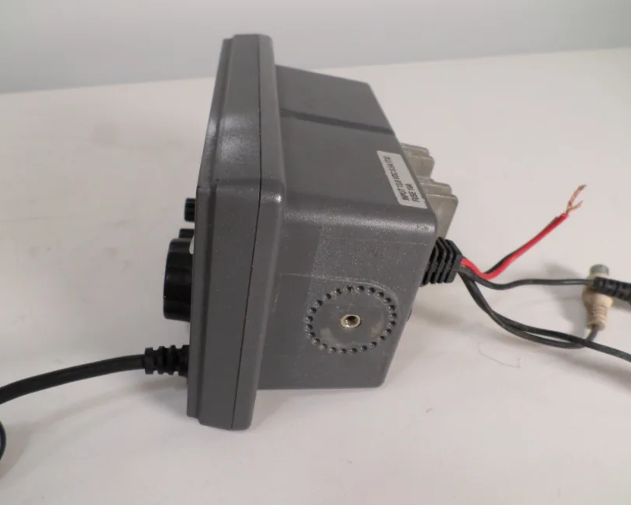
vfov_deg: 53.2
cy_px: 257
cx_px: 313
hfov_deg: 64.0
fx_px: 504
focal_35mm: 27
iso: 80
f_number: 2.5
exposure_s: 1/60
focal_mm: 4.5
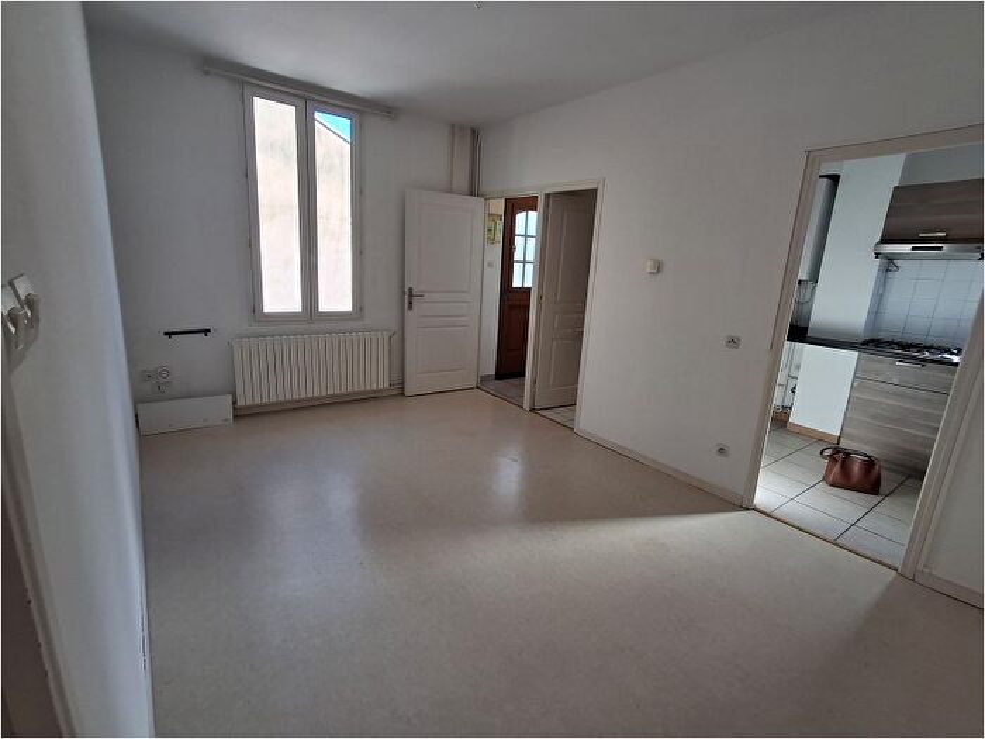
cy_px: 370
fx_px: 455
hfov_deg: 94.5
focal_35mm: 16
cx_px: 492
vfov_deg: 78.1
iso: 40
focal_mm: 1.64
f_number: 2.2
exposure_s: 1/147
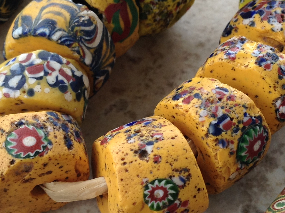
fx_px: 617
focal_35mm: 75
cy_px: 129
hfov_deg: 26.0
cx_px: 124
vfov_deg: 19.6
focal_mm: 3.3
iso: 25
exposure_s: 1/122
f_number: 2.4
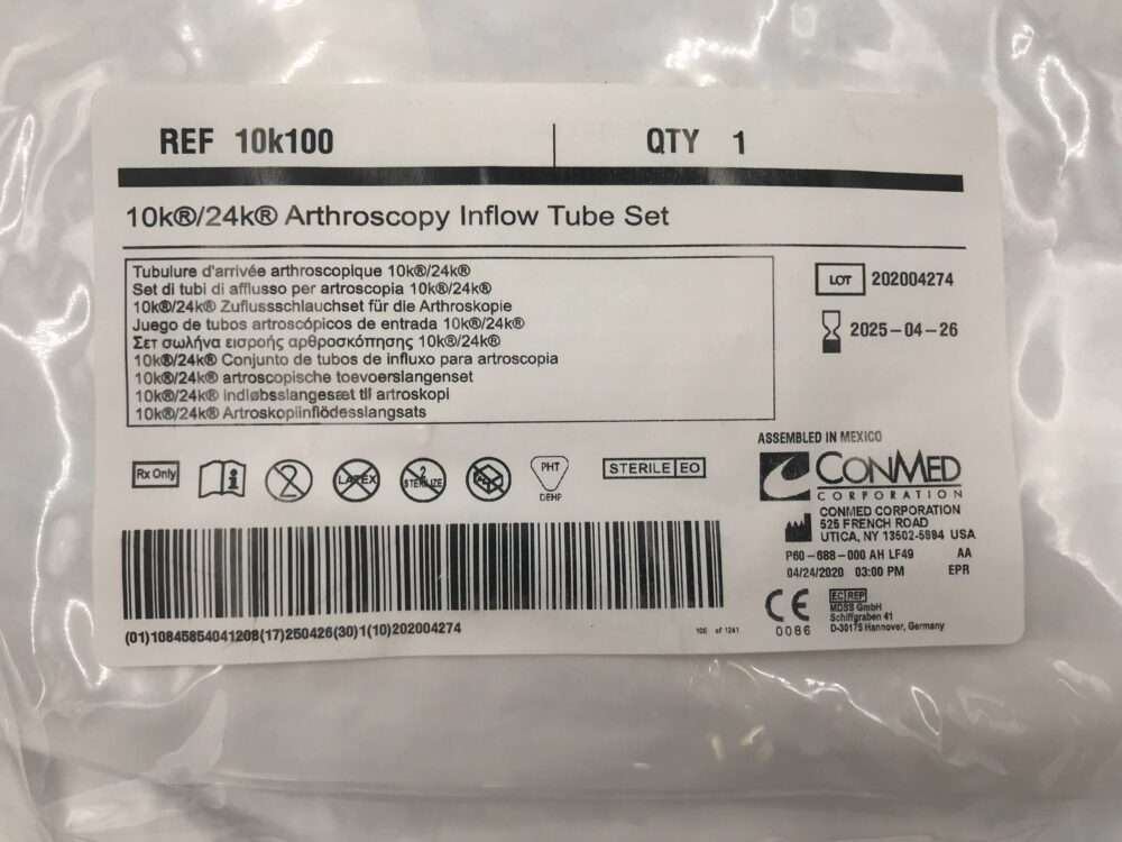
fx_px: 908
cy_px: 421
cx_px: 561
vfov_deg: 49.7
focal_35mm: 28
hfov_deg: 63.4
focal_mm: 3.99
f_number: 1.8
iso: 20
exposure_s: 1/204
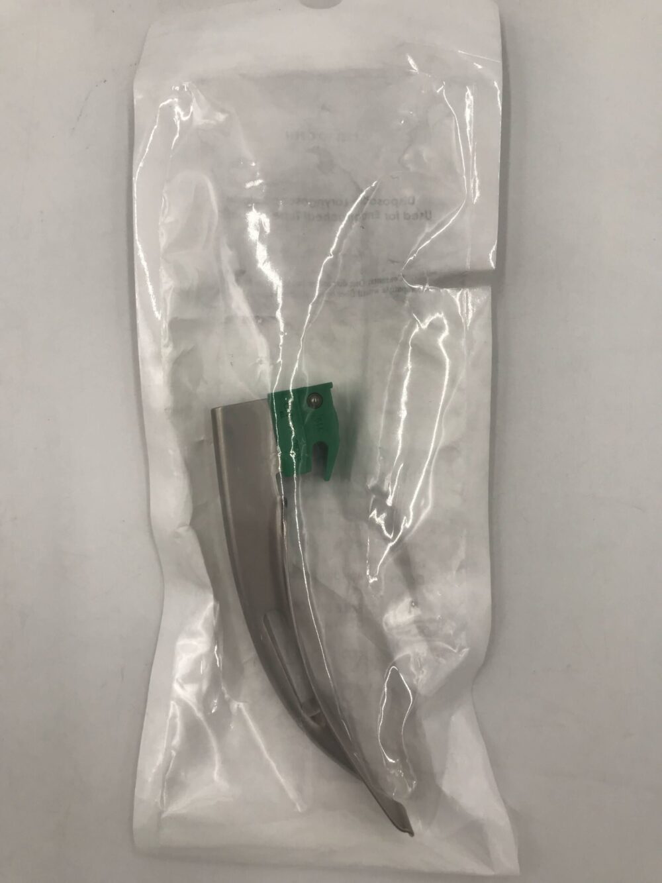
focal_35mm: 28
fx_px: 714
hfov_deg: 49.8
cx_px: 331
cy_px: 442
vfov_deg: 63.4
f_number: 1.8
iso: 25
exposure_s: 1/60
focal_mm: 3.99
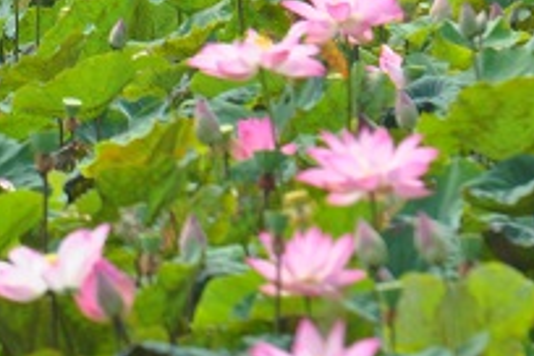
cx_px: -154
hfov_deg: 1.2
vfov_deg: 0.8
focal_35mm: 1746
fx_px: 25897
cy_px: -102
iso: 250
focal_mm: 340
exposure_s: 1/320
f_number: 10
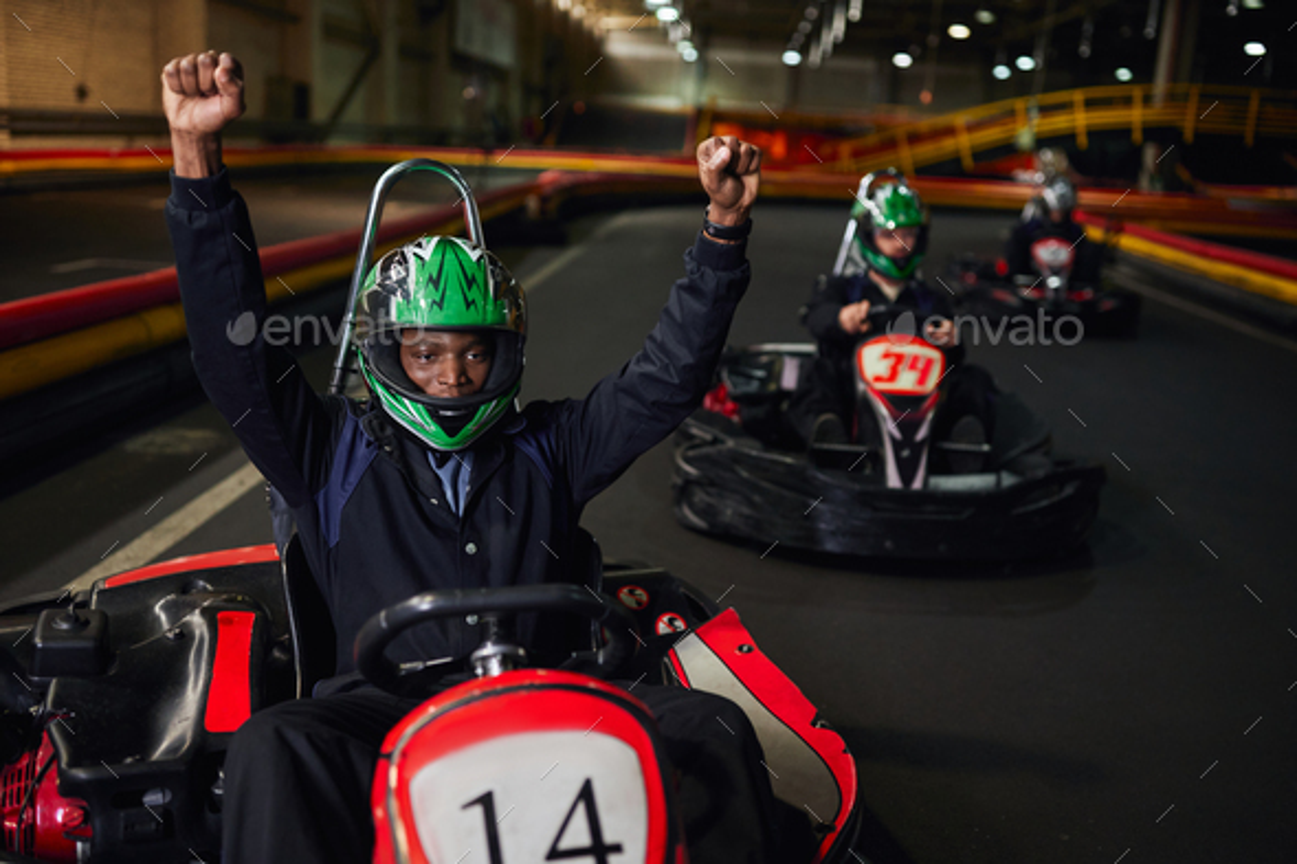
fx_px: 1261
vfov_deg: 37.8
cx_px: 648
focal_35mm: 35
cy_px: 432
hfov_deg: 54.4
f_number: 1.8
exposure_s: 1/200
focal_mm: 35
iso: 1000
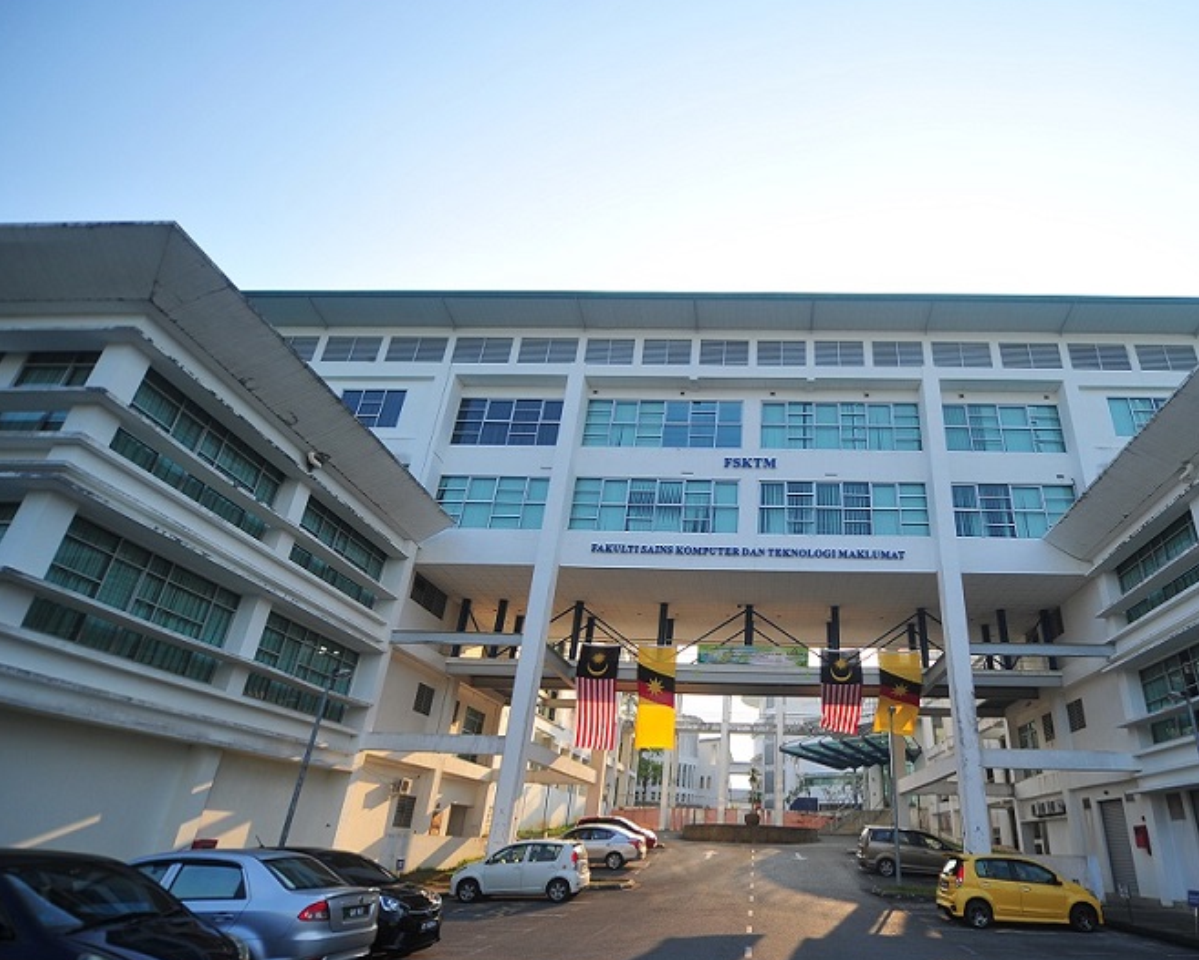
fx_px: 639
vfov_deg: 73.5
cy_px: 538
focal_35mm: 18
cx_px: 741
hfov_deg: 84.9
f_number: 2.8
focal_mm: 14
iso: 400
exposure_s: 1/3200
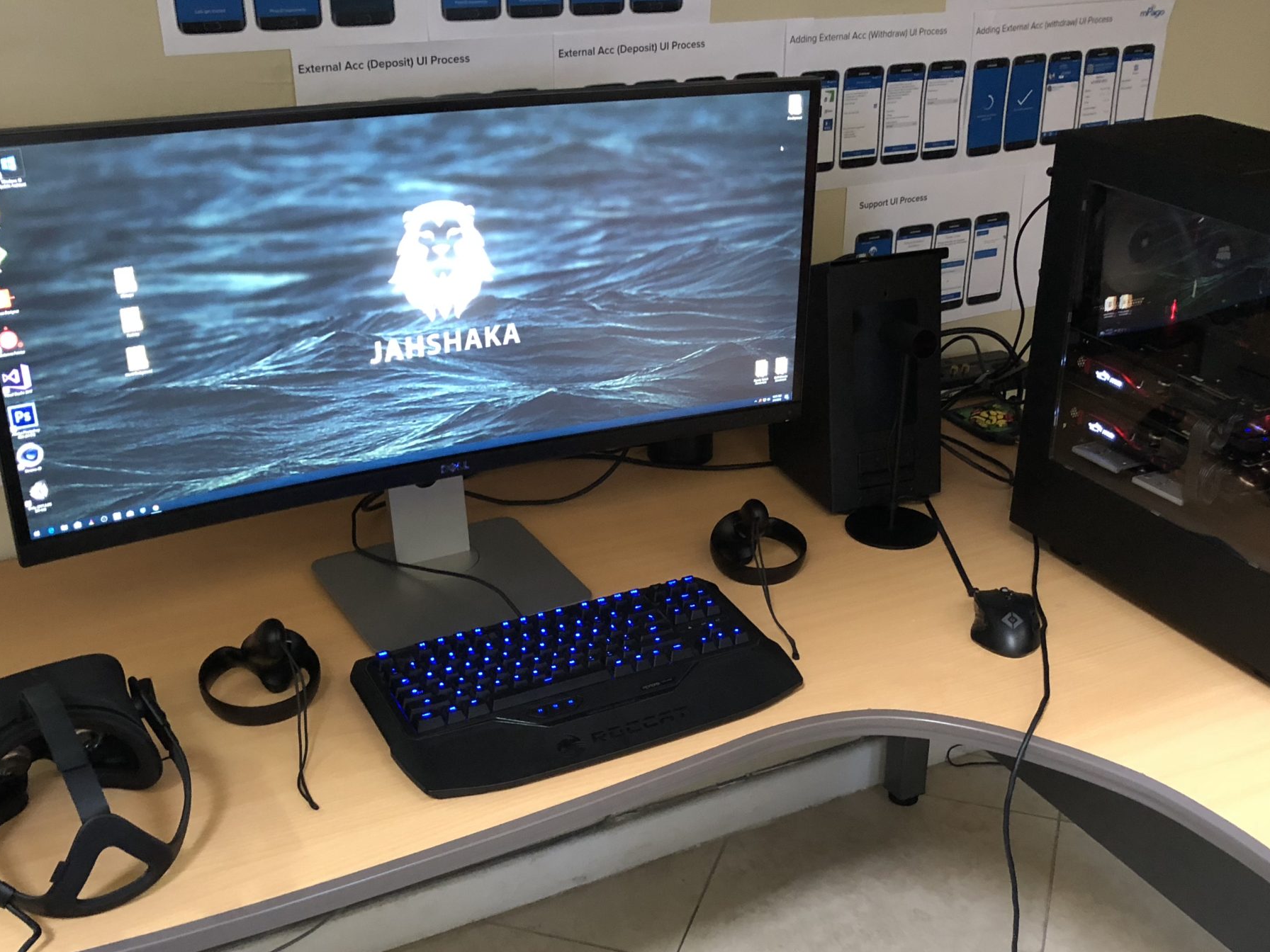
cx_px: 708
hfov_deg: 46.7
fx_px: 1468
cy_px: 567
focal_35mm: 40
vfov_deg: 35.8
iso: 80
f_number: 1.8
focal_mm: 4
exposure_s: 1/6
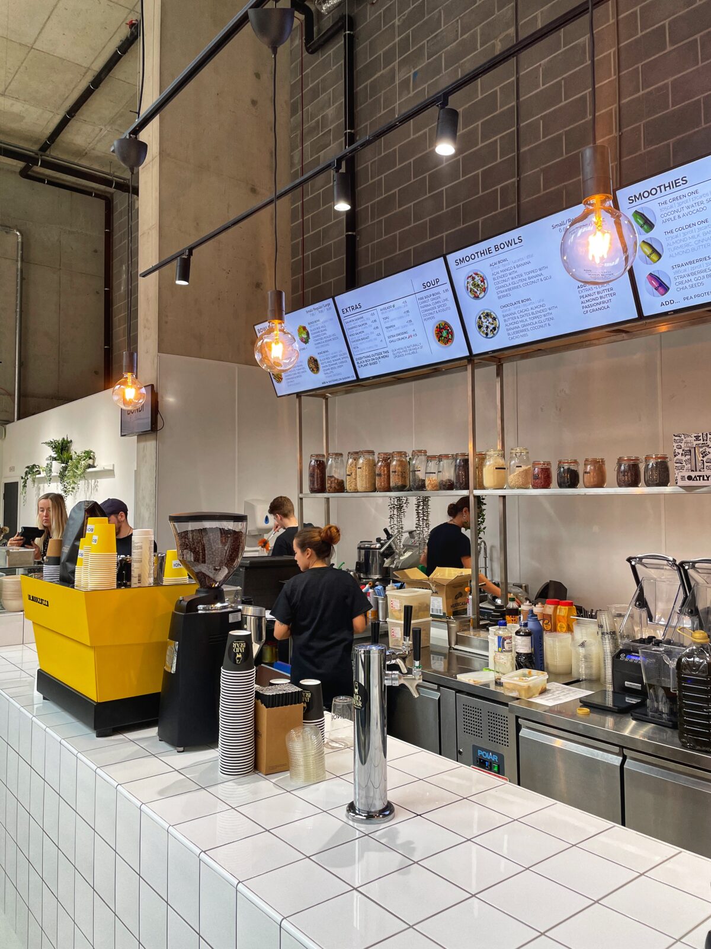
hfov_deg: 53.1
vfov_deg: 67.3
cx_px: 356
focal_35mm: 26
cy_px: 474
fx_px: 712
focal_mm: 4.2
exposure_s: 1/100
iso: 80
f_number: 1.6
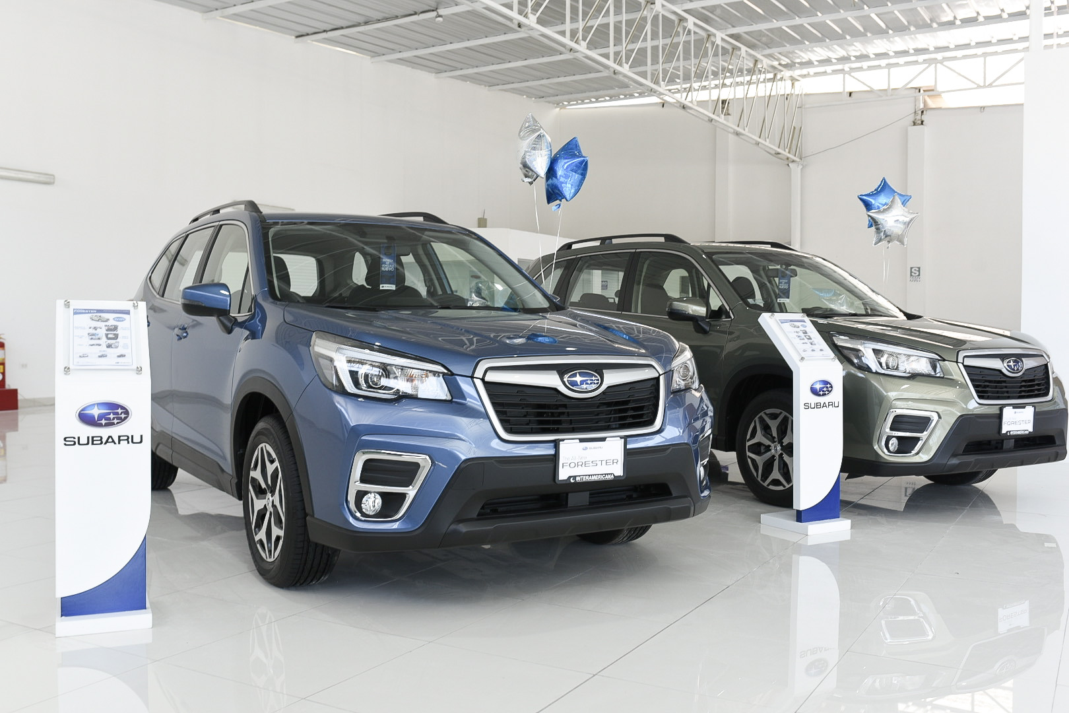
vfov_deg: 37.9
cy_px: 356
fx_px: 1039
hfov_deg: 54.4
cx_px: 534
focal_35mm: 35
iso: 200
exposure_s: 1/100
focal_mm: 35
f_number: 5.6
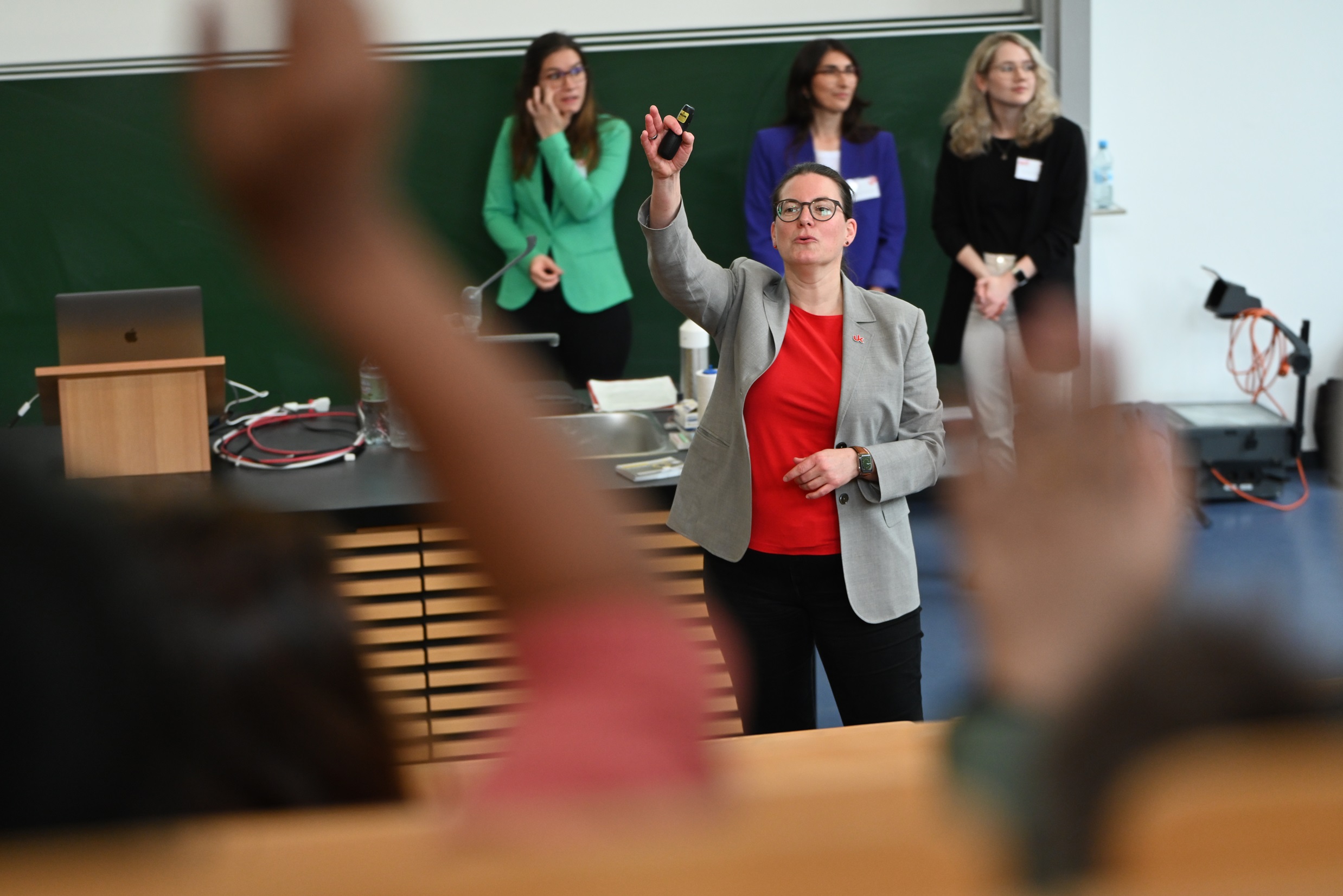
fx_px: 3395
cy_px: 448
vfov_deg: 15.0
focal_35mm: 91
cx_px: 672
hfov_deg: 22.4
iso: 1250
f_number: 2.8
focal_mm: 91
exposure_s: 1/125
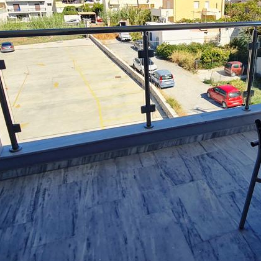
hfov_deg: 55.6
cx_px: 182
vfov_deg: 56.3
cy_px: 90
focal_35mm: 28
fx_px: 239
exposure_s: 1/1552
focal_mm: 2.2
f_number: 2.2
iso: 64
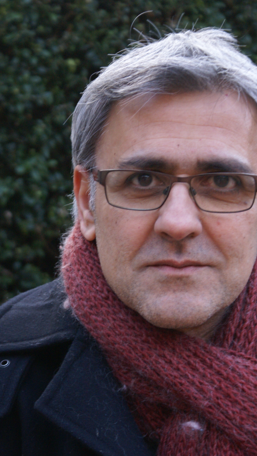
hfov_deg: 7.4
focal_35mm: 165
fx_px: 1998
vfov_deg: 13.0
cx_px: 174
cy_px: 228
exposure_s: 1/80
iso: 400
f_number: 5.6
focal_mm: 70
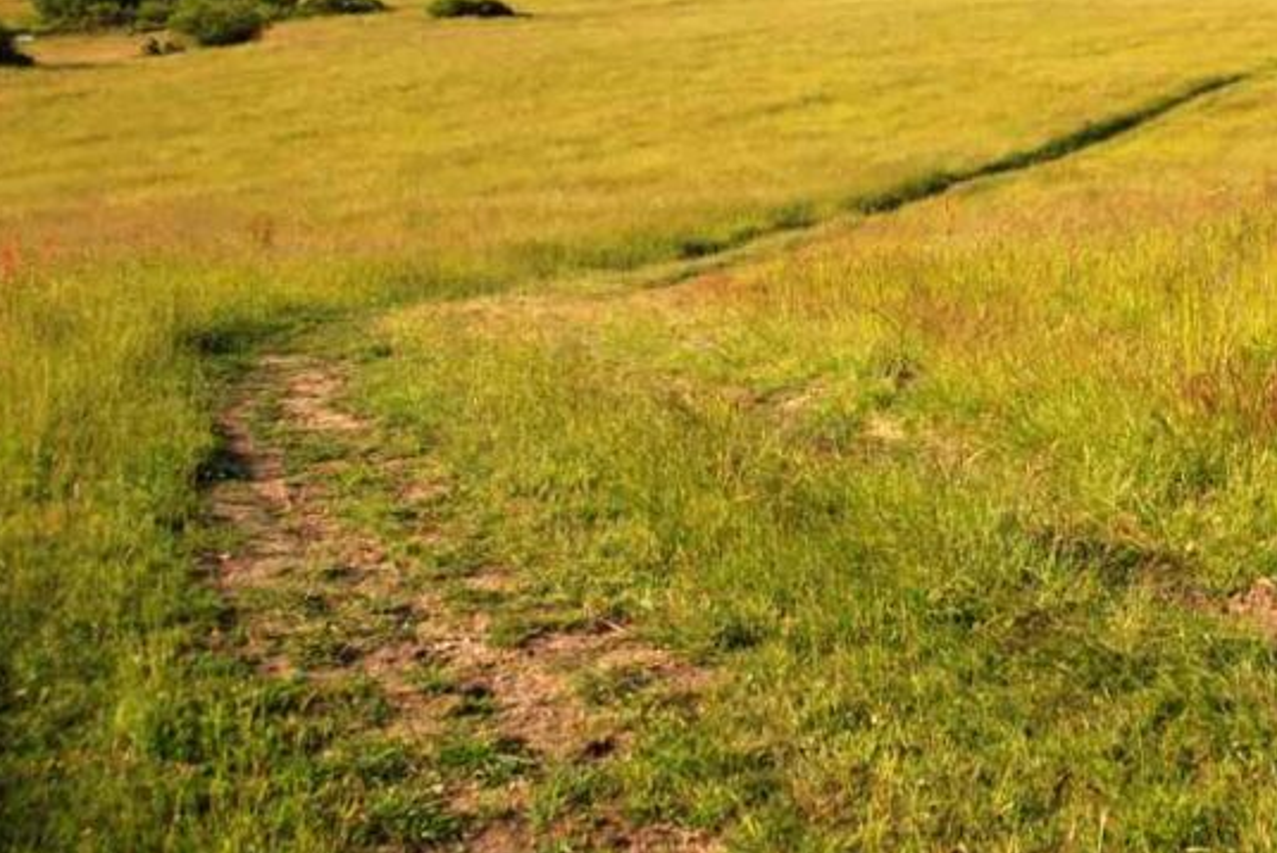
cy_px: 70
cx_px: 974
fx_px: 2341
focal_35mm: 66
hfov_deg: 30.0
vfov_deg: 20.2
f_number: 5
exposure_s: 1/100
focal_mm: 23
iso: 100
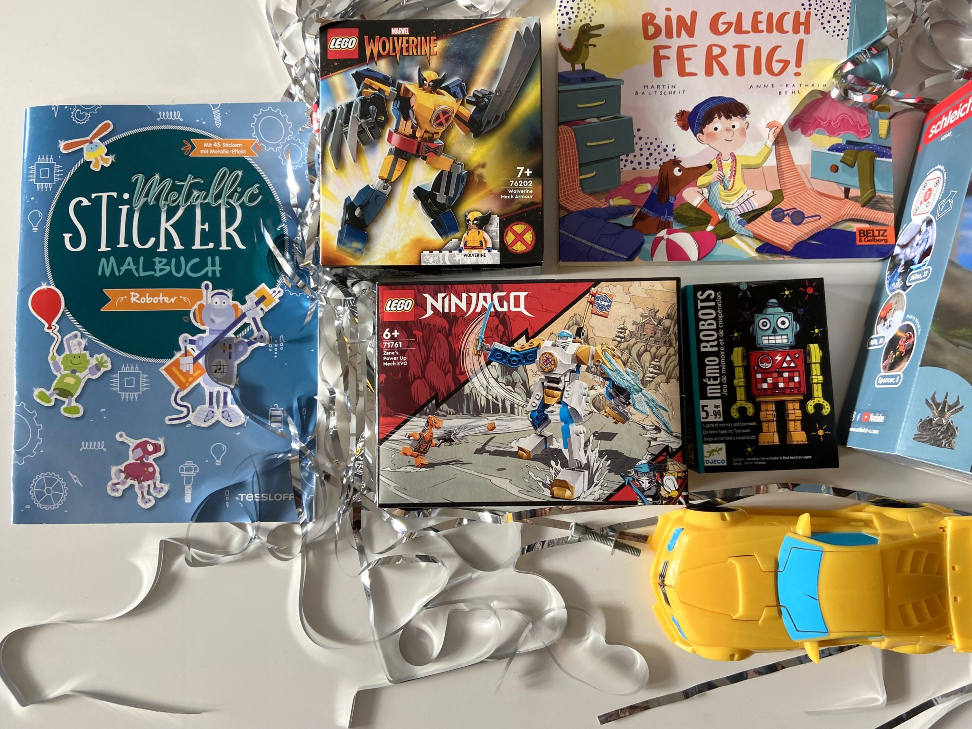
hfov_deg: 67.3
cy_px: 364
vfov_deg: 53.1
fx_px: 730
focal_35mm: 26
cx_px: 486
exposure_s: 1/122
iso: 80
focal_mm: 4.25
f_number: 1.8
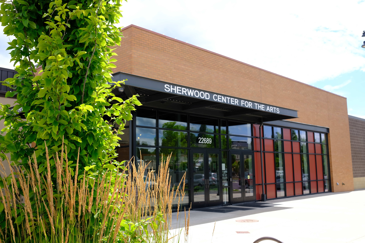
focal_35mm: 35
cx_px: 182
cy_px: 122
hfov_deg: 54.4
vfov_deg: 37.9
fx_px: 355
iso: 200
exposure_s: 1/400
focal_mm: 23
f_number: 5.6
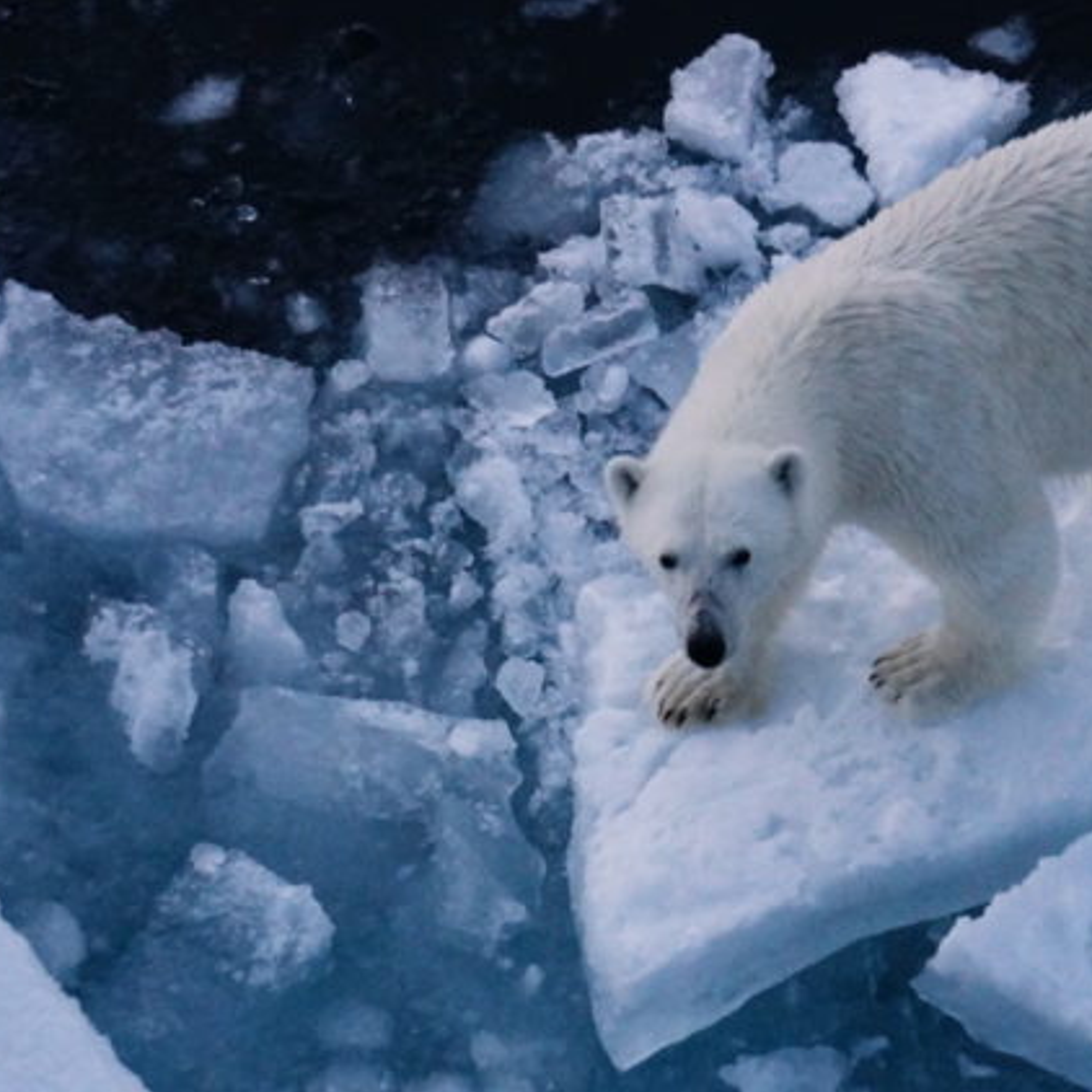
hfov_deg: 7.2
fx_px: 8710
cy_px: 668
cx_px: 794
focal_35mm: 244
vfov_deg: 7.2
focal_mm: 79
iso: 3200
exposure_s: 1/160
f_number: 5
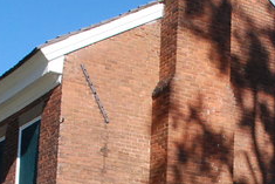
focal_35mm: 92
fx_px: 703
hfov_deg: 21.8
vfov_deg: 14.3
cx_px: 231
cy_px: 243
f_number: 13
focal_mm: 18
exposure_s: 1/640
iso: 1000
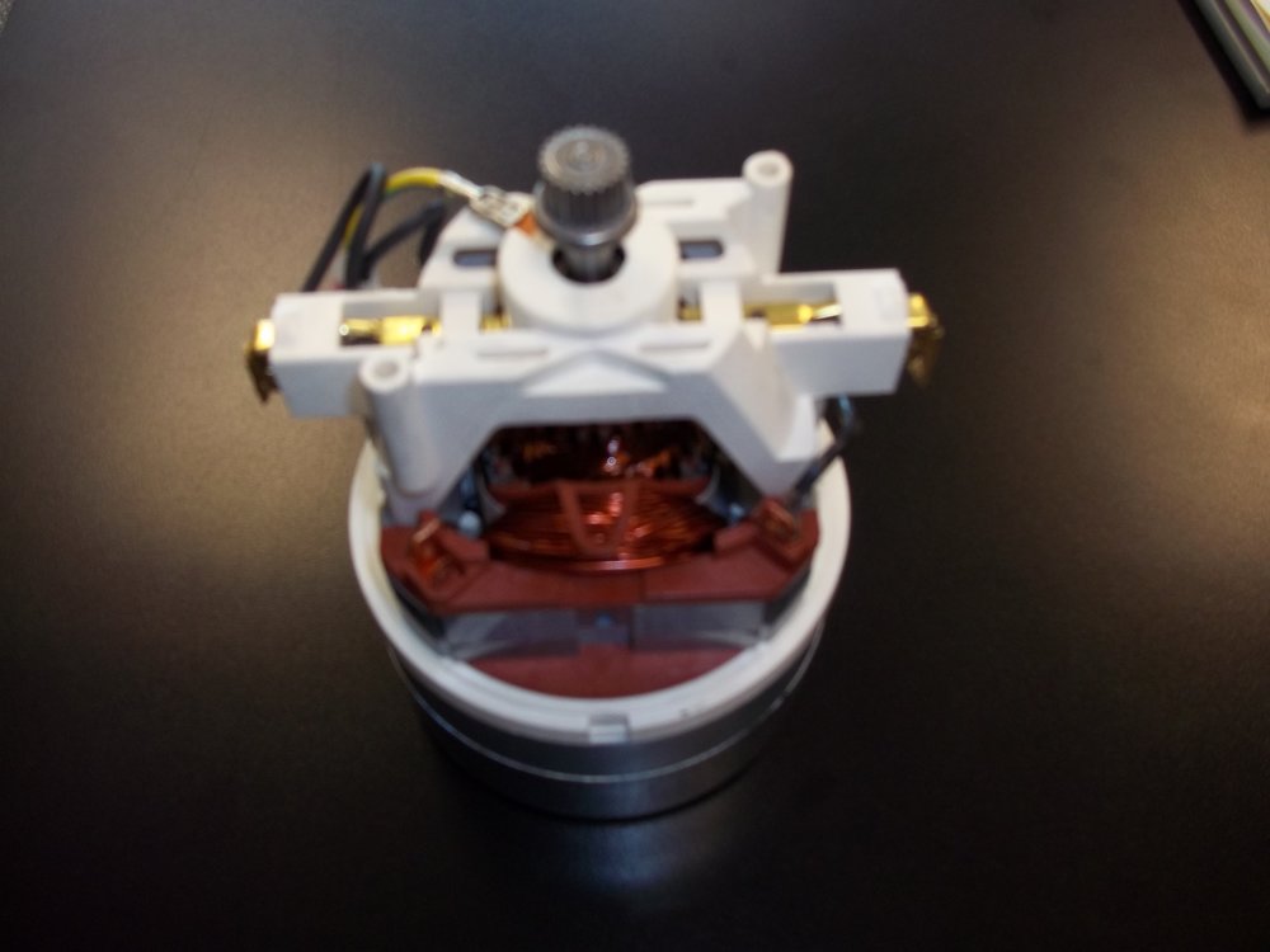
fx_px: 1174
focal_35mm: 32
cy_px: 476
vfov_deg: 44.2
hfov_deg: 56.8
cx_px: 635
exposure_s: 1/30
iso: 80
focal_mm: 5.7
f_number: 2.9
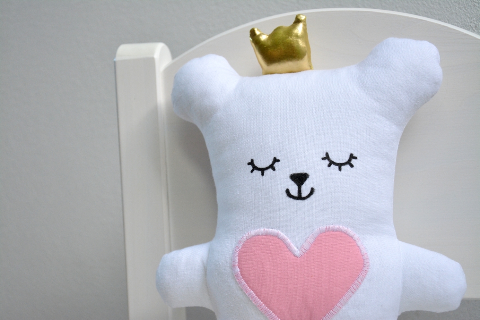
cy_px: 160
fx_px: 900
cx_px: 240
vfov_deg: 20.2
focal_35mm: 68
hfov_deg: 29.9
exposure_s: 1/100
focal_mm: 45
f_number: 5
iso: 1000
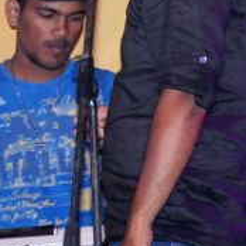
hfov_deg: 4.5
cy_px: 225
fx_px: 3055
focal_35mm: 380
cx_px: -458
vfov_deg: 4.6
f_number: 5.6
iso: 250
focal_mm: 52
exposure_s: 1/125
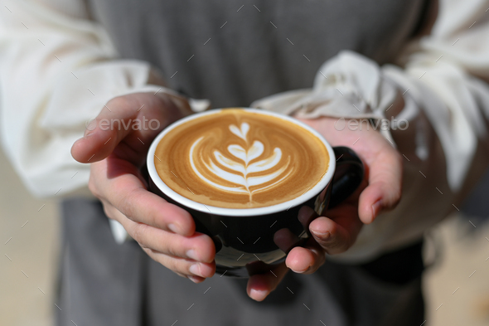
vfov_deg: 27.0
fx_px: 679
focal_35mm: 50
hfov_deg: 39.6
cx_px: 244
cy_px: 163
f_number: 2.8
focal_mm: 50
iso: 160
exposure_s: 1/4000
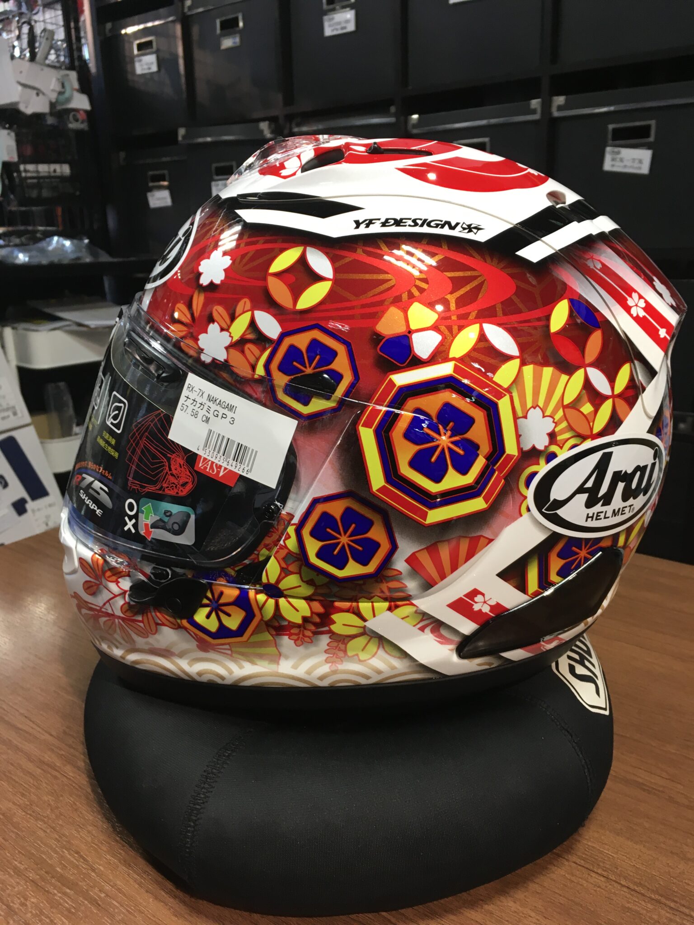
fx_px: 775
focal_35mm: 29
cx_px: 347
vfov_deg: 61.7
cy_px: 462
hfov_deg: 48.2
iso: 64
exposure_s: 1/30
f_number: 2.2
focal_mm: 4.15
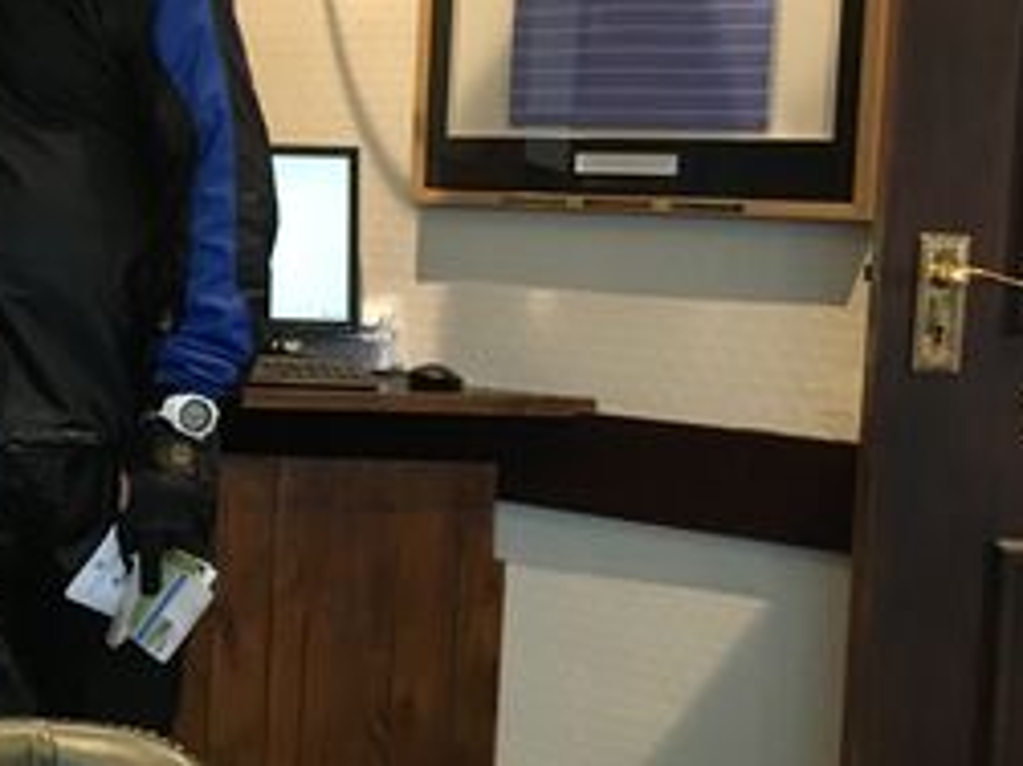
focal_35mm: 74
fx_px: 2186
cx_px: -257
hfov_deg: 23.6
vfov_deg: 19.9
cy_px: 318
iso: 200
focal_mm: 4.15
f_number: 2.2
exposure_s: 1/25
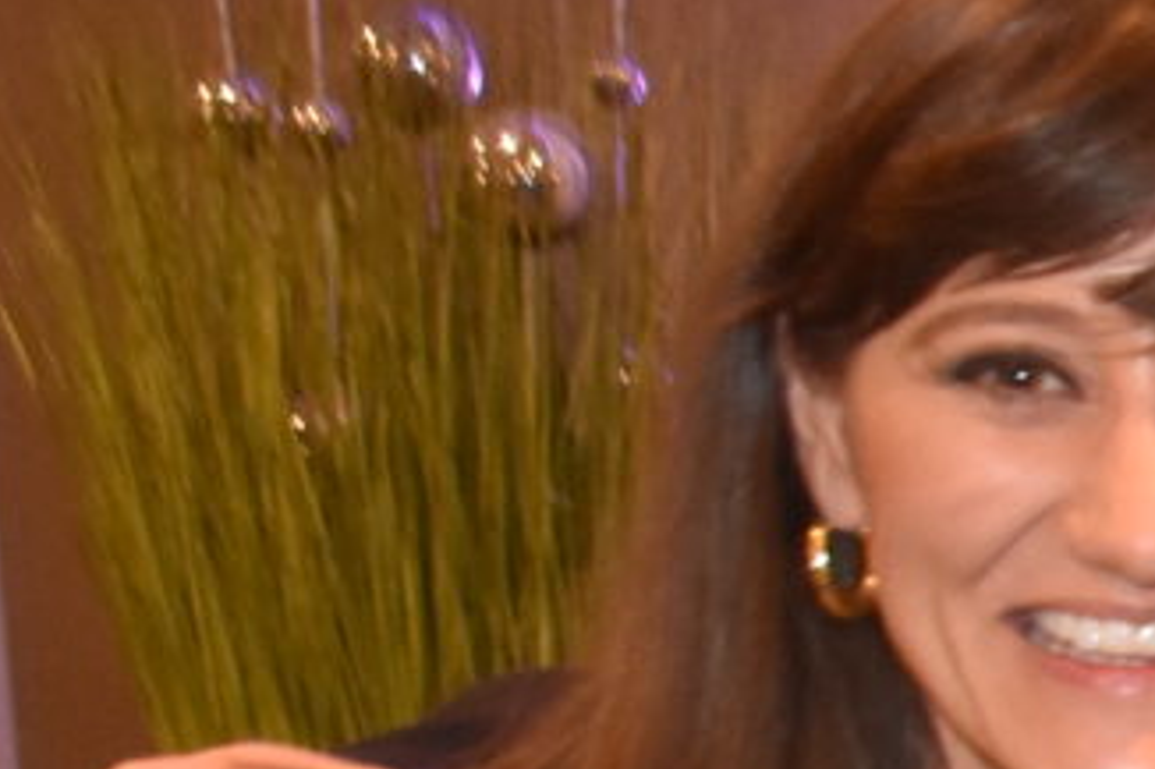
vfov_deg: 8.6
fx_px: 5098
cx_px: 3082
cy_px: 617
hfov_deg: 10.4
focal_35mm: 159
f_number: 3.5
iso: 2500
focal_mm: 18
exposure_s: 1/60
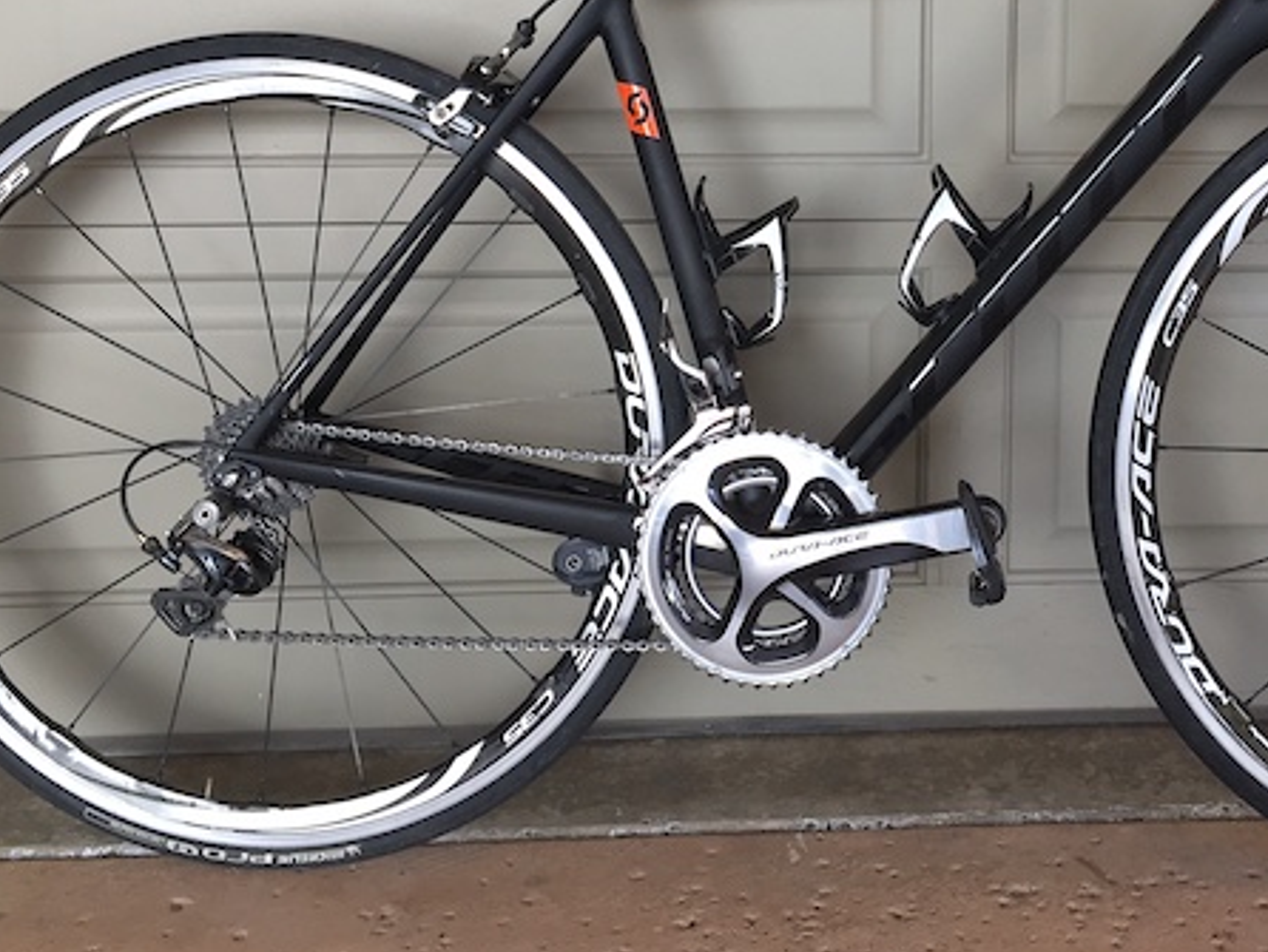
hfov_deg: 36.3
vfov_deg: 27.3
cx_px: 884
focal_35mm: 52
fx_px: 1906
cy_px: 136
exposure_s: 1/60
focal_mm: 4.15
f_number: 2.2
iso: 32
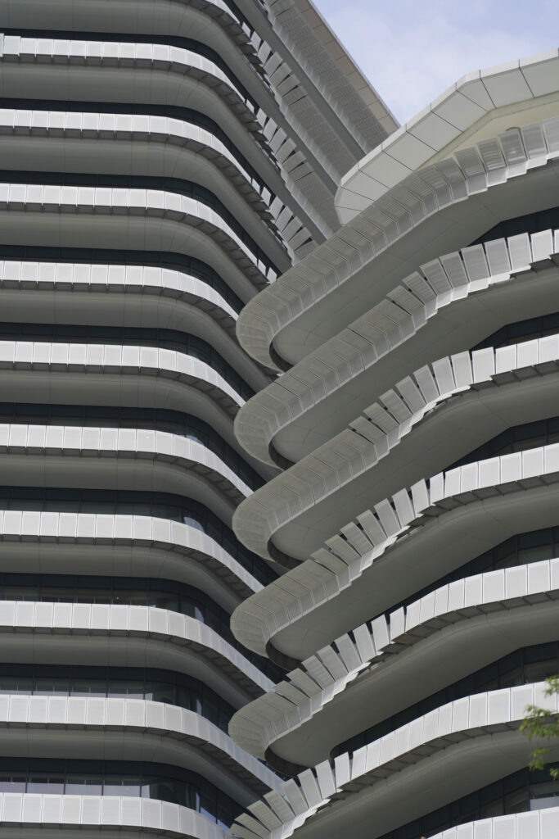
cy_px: 420
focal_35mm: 105
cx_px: 280
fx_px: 2445
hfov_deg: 13.0
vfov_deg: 19.5
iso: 400
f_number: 4
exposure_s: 1/3200
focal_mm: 105
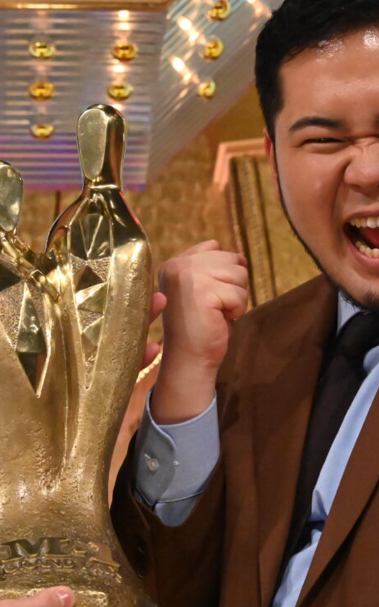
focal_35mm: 166
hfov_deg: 7.9
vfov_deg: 12.6
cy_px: 373
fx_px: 2742
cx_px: 116
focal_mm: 58
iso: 5000
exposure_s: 1/500
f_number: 9
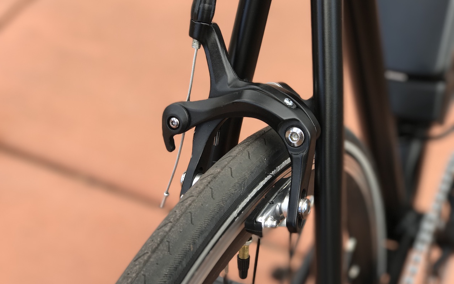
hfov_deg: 33.5
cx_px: 225
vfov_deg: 21.3
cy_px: 127
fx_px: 755
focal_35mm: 61
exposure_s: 1/147
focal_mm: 6.6
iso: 20
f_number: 2.8
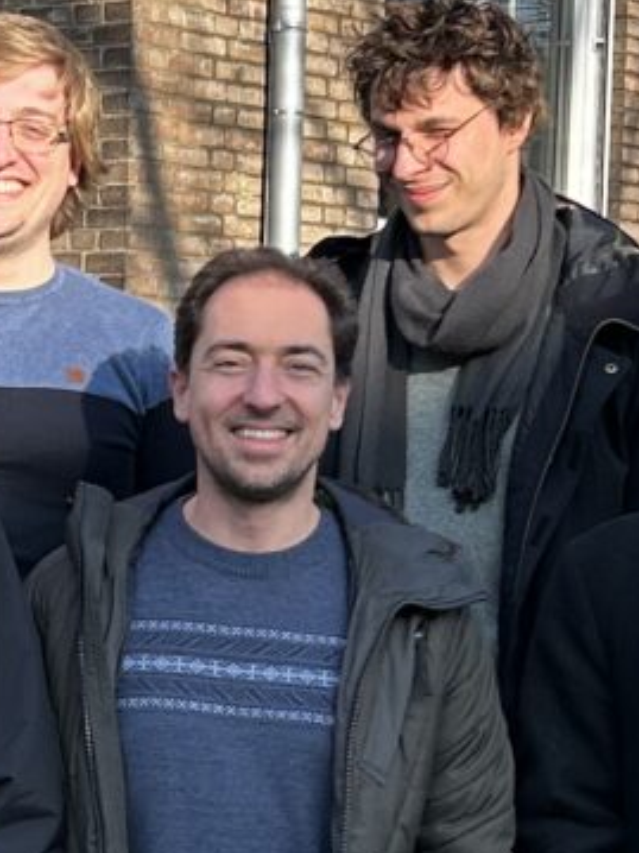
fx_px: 2857
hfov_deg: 12.7
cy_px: 487
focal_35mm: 116
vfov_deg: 17.0
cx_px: 138
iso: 50
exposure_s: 1/1724
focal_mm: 5.7
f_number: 1.5
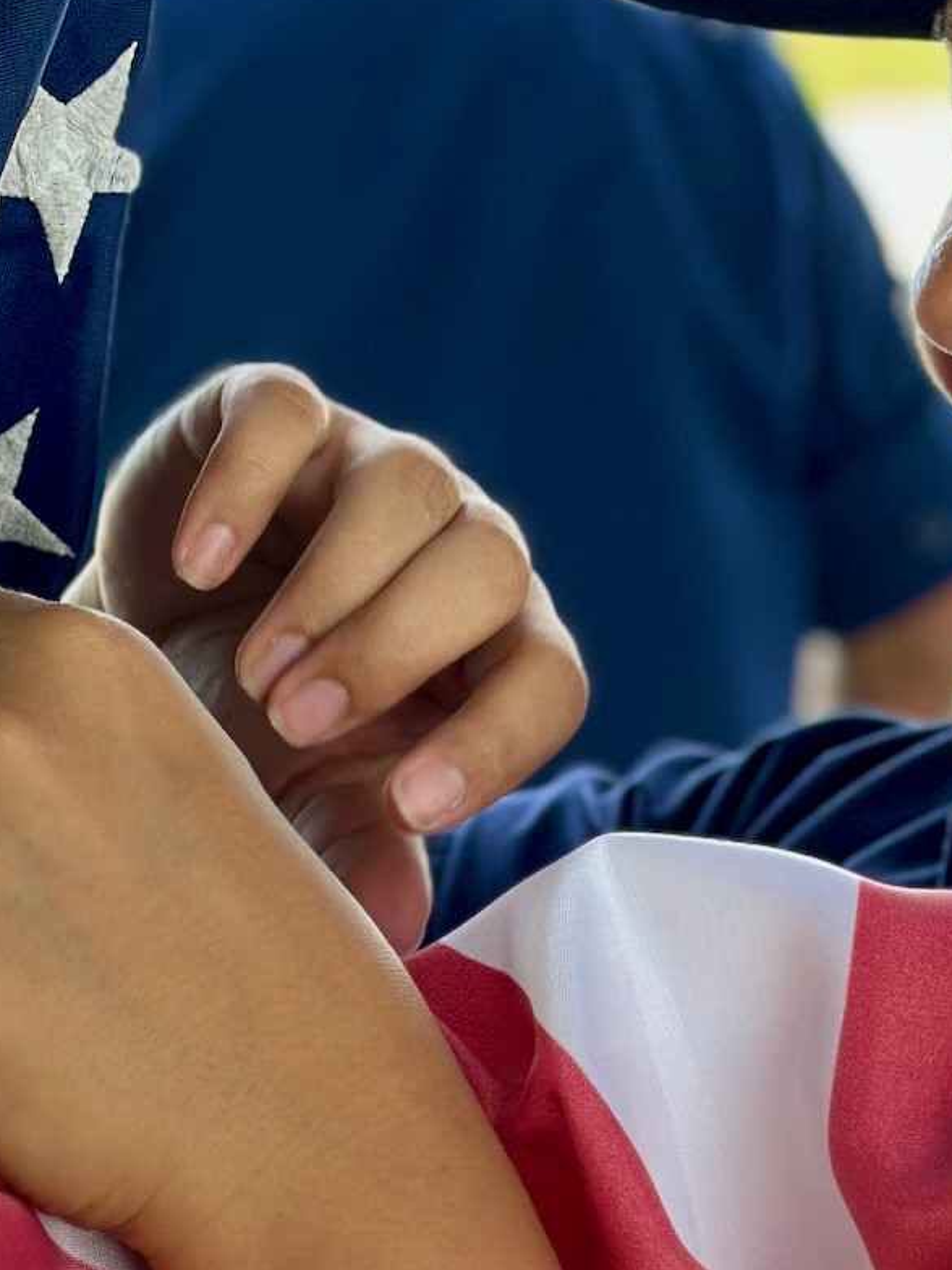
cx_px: 626
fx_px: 5610
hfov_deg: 9.7
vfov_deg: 12.9
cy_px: 991
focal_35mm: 153
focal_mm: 6.86
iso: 80
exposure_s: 1/651
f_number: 1.78
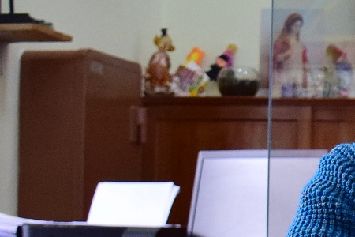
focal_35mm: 135
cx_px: 535
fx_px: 1331
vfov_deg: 10.2
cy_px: 138
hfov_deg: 14.2
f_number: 4
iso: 1000
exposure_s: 1/320
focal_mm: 18
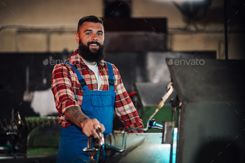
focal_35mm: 85
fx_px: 578
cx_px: 122
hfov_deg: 23.9
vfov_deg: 16.1
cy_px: 82
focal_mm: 85
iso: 320
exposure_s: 1/320
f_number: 1.4
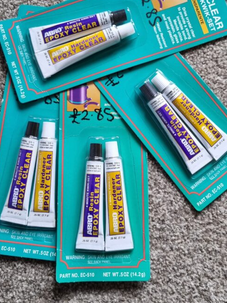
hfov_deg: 35.1
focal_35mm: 41
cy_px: 120
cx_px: 115
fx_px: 358
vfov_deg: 45.5
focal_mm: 5.4
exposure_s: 1/100
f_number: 1.8
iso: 125
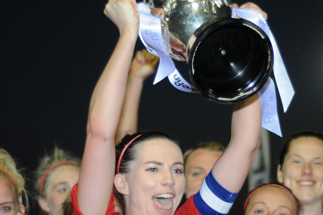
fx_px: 1353
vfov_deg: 9.1
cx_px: 158
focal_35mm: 151
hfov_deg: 13.6
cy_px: 143
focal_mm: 50
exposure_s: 1/200
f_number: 1.8
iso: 200
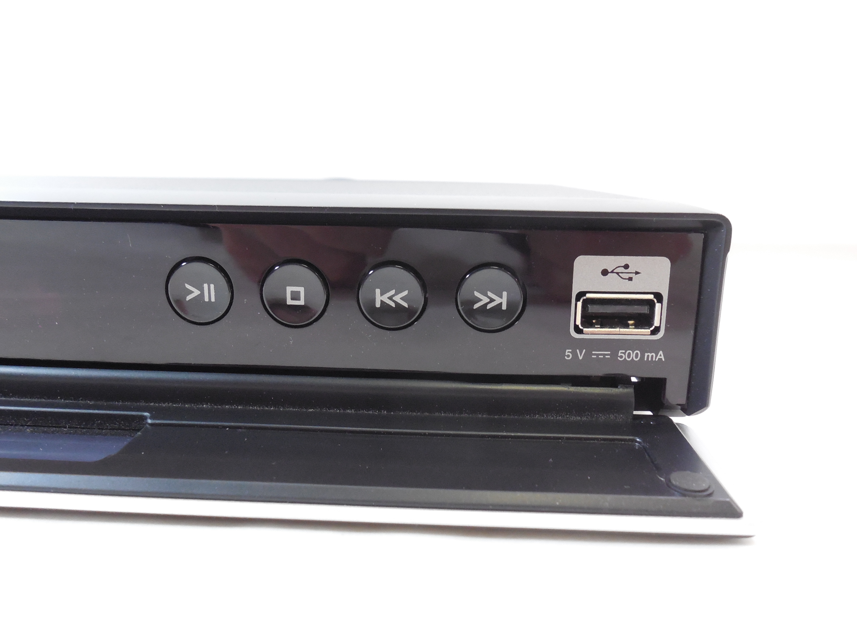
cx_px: 428
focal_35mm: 26
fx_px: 644
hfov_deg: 67.3
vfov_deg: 53.1
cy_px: 322
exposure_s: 1/25
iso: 400
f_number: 3.5
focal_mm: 4.6
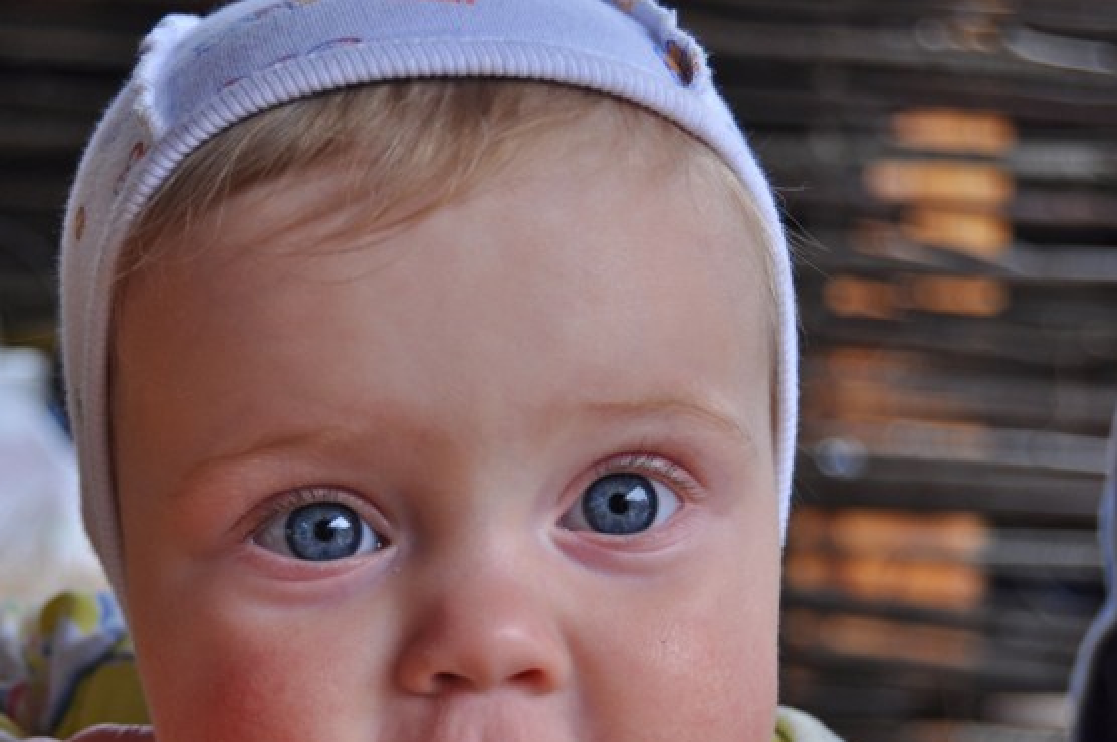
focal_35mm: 82
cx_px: 418
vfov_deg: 16.5
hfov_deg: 24.7
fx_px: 2541
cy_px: 532
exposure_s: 1/30
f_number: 4.8
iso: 220
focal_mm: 38
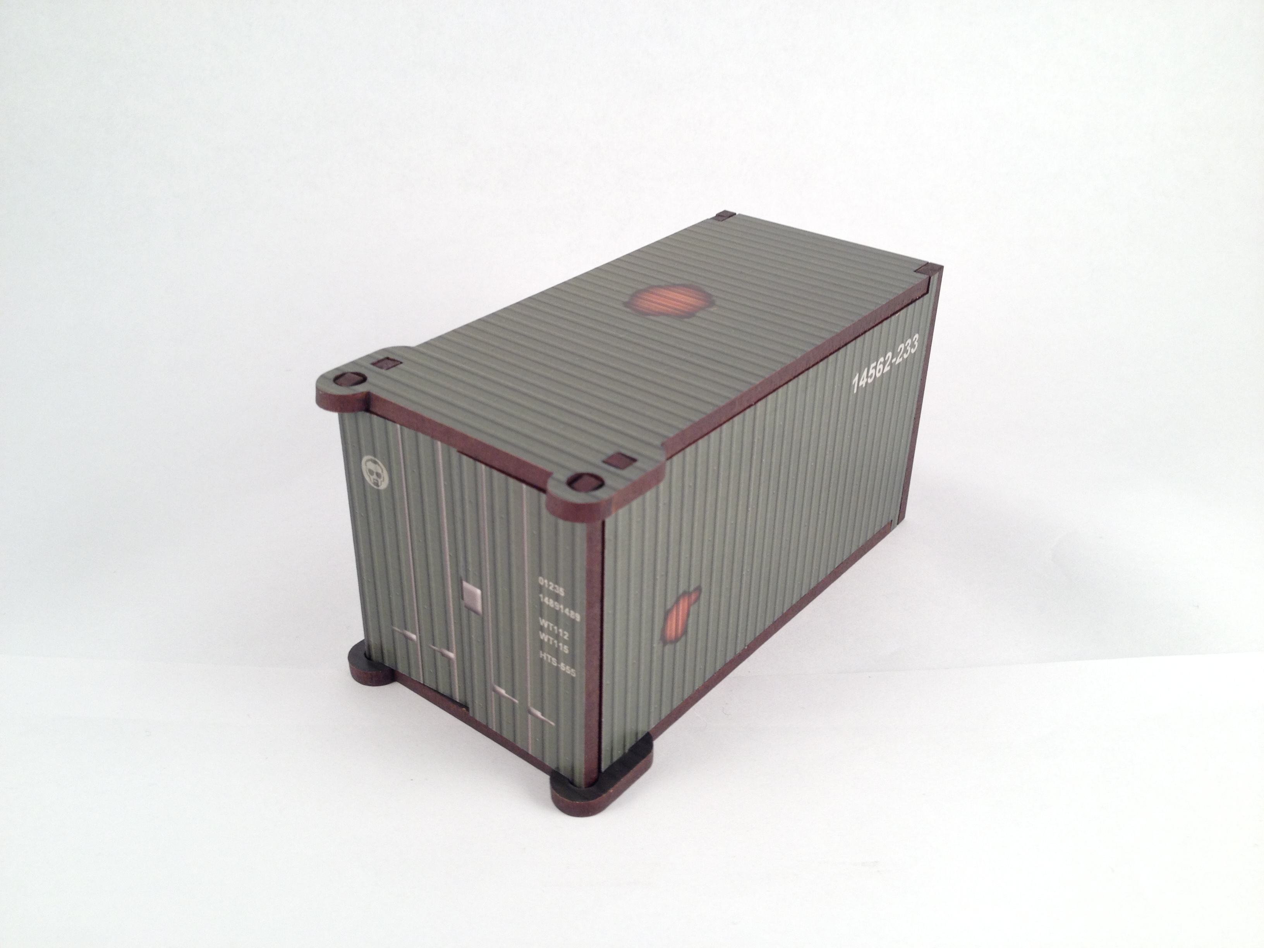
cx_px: 632
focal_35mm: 35
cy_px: 474
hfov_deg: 52.6
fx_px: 1278
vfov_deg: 40.7
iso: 64
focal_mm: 4.28
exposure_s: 1/20
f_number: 2.4
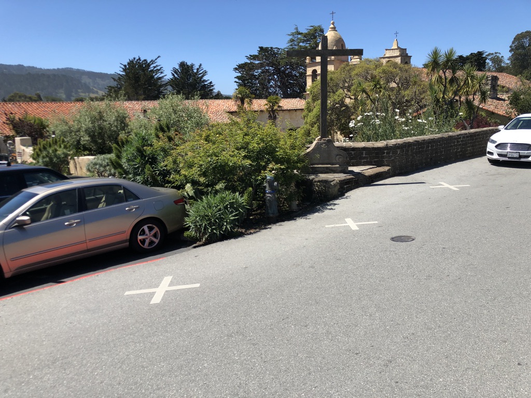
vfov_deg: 49.7
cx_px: 266
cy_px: 199
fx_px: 430
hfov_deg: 63.4
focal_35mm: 28
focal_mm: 4
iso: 20
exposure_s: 1/1656
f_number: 1.8
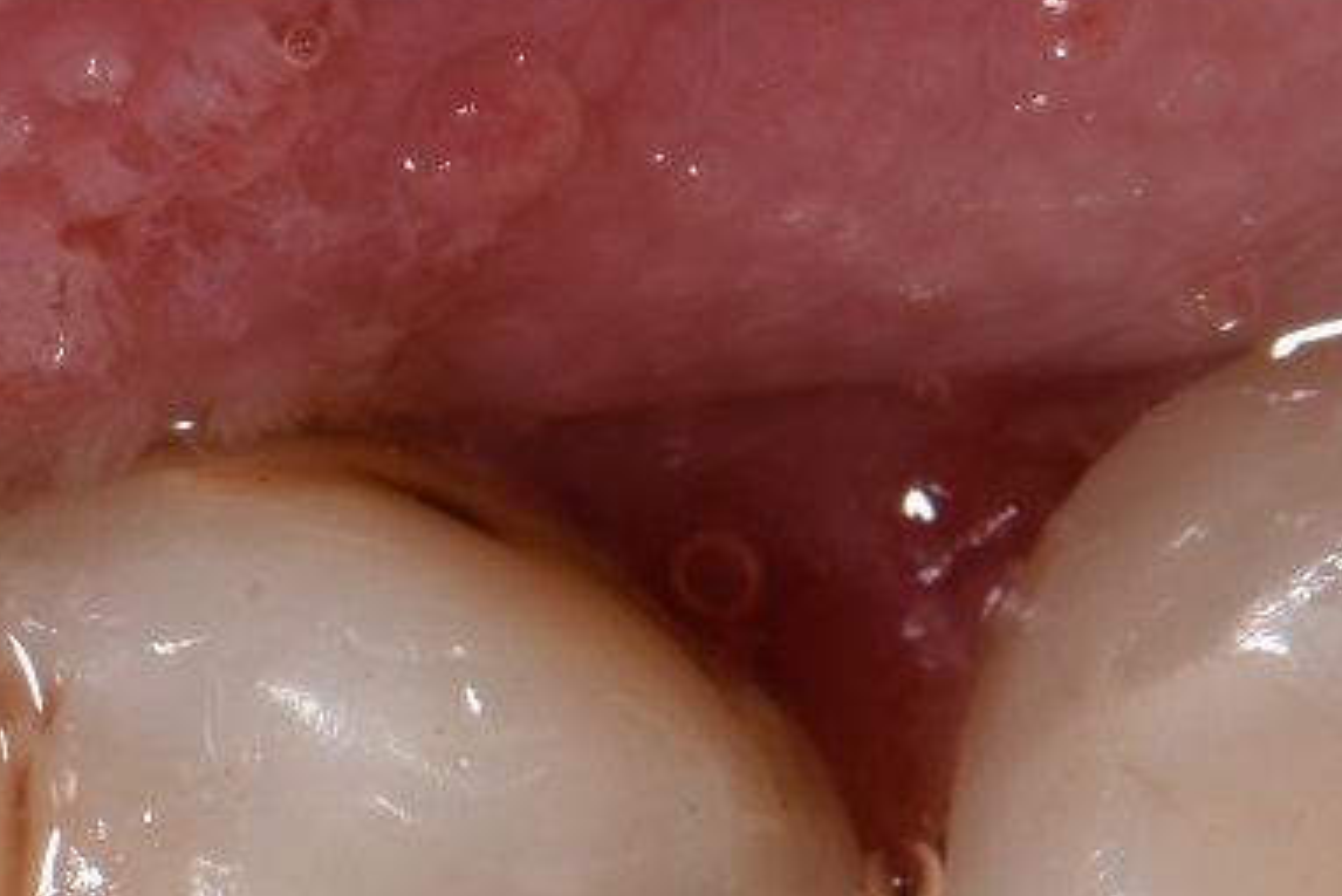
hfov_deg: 3.7
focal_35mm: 555
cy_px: 1304
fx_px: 20696
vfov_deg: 2.5
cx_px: 970
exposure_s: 1/160
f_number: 32
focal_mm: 105
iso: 200
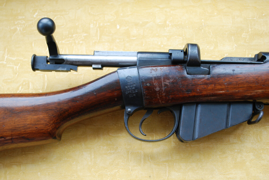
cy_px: 90
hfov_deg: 41.1
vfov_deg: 28.2
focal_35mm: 48
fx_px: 359
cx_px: 134
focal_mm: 32
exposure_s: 1/25
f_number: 4.8
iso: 400
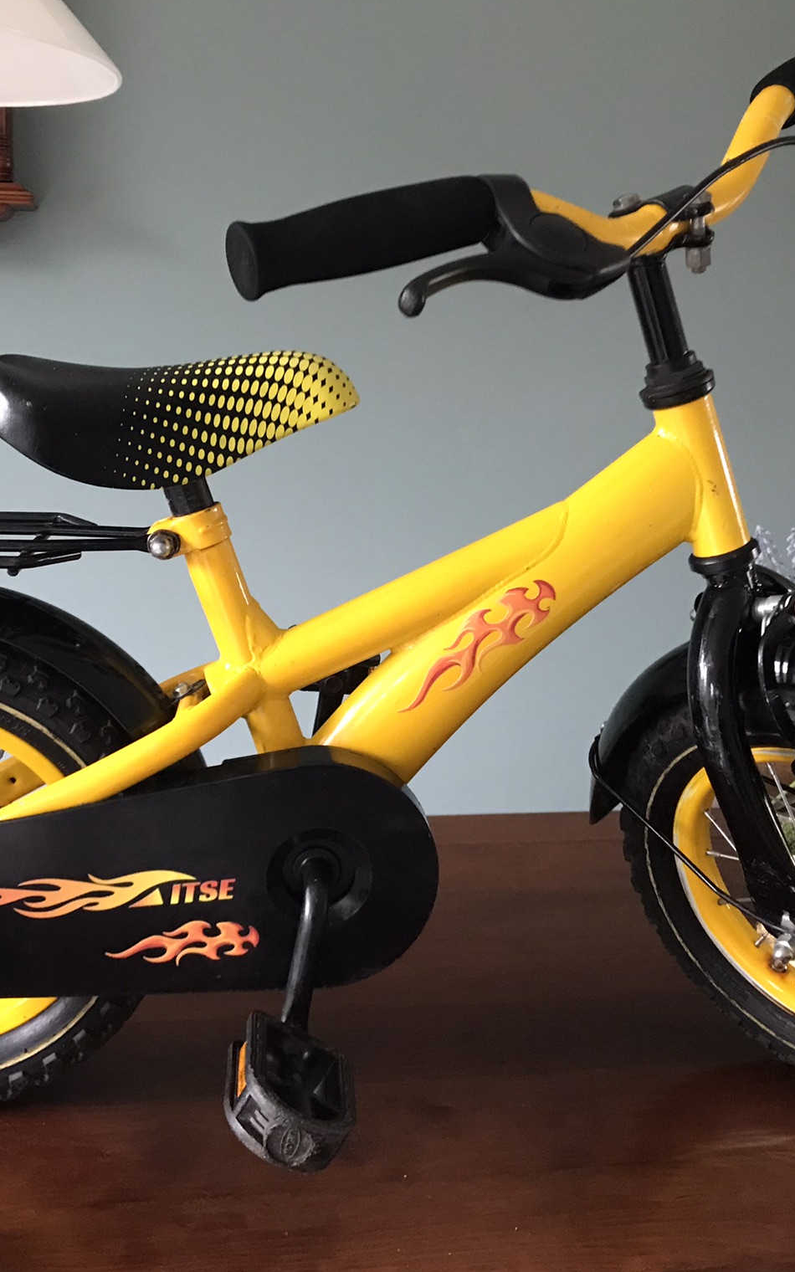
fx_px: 1387
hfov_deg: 32.0
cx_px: 362
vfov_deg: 49.3
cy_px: 633
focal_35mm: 40
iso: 100
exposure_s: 1/13
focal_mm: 3.99
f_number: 1.8
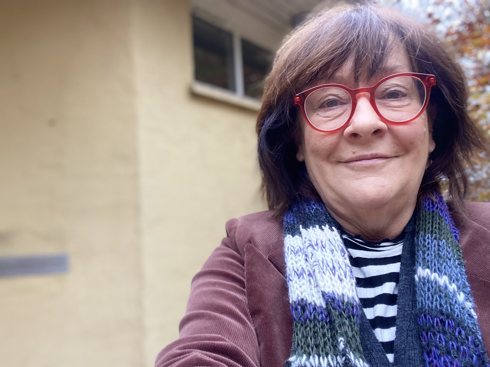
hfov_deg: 60.0
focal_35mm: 30
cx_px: 245
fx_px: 425
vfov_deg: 46.8
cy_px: 184
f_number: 2.2
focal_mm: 2.71
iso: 160
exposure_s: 1/60
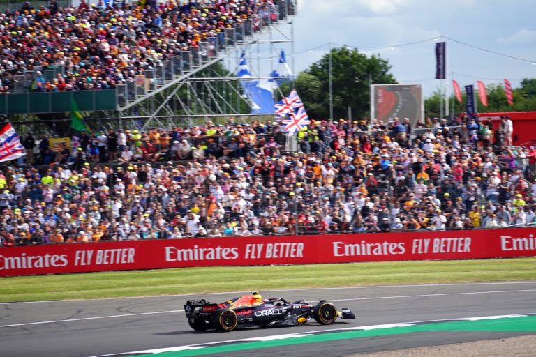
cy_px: 178
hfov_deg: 6.9
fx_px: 4466
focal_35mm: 300
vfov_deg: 4.6
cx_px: 268
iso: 100
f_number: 6.3
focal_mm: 300
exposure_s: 1/400
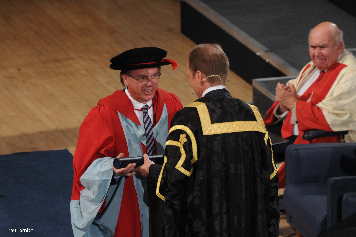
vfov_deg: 4.4
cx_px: 178
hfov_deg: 6.5
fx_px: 3111
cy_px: 118
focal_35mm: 315
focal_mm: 210
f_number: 5.3
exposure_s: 1/125
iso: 1250
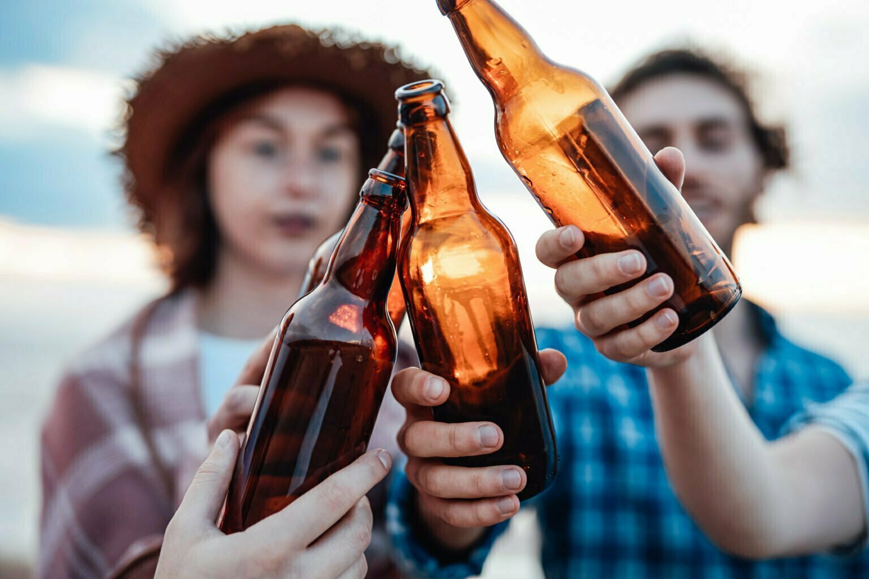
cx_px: 434
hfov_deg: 39.6
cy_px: 290
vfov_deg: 27.0
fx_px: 1207
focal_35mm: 50
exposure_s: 1/320
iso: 160
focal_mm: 50
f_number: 1.8
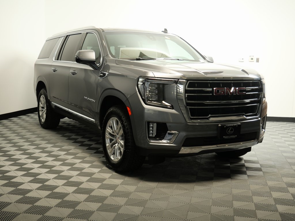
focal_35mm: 44
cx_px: 148
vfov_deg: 32.9
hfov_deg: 42.9
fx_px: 375
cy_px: 110
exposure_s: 1/200
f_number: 4.2
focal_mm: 22
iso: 250
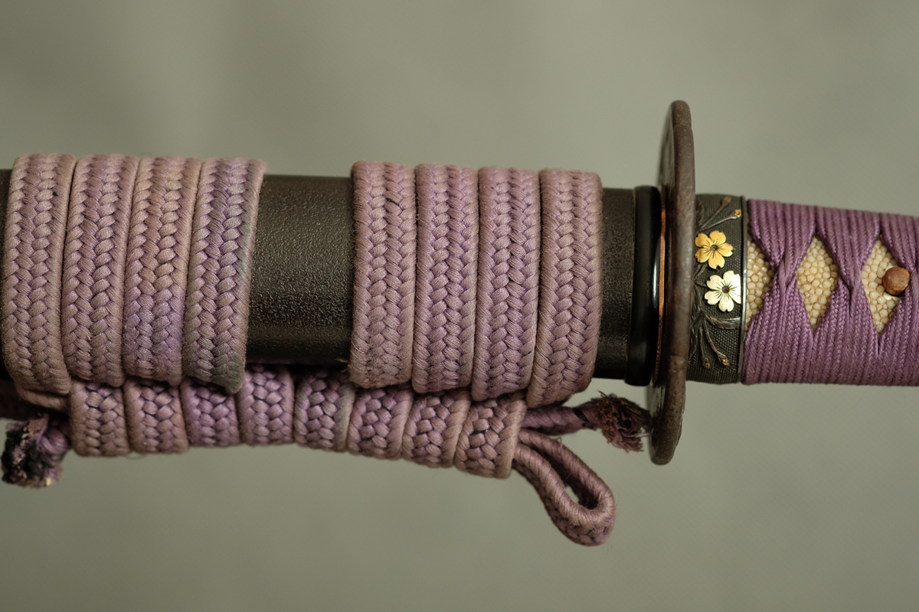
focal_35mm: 90
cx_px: 460
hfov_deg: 22.6
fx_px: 2297
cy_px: 306
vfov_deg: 15.2
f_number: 3.6
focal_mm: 60
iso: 500
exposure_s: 1/60
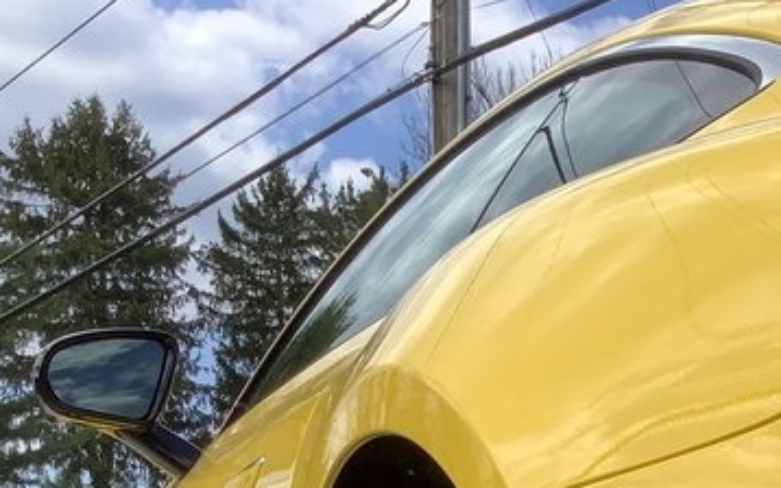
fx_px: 2001
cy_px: 824
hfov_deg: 20.5
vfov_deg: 12.9
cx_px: 953
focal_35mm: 94
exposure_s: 1/1018
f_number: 2.4
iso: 25
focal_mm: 3.3
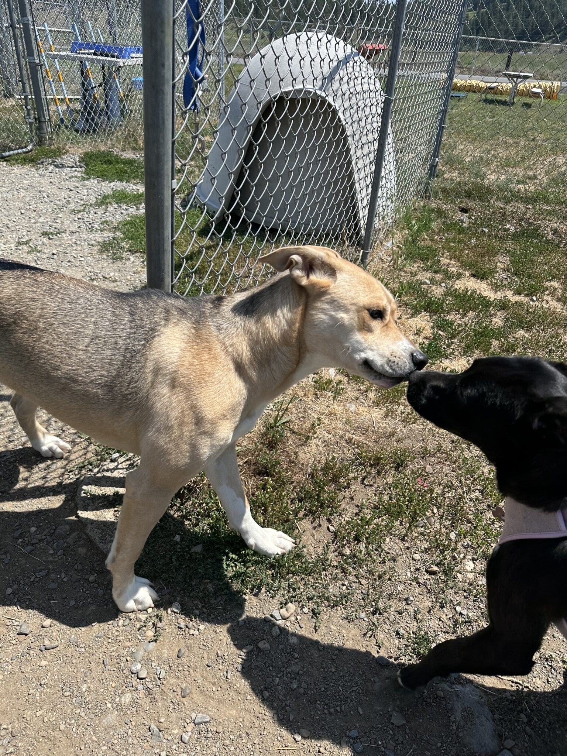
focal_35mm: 24
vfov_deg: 71.6
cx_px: 284
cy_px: 378
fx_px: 524
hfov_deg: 56.8
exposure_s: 1/3356
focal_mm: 6.86
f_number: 1.78
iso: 80
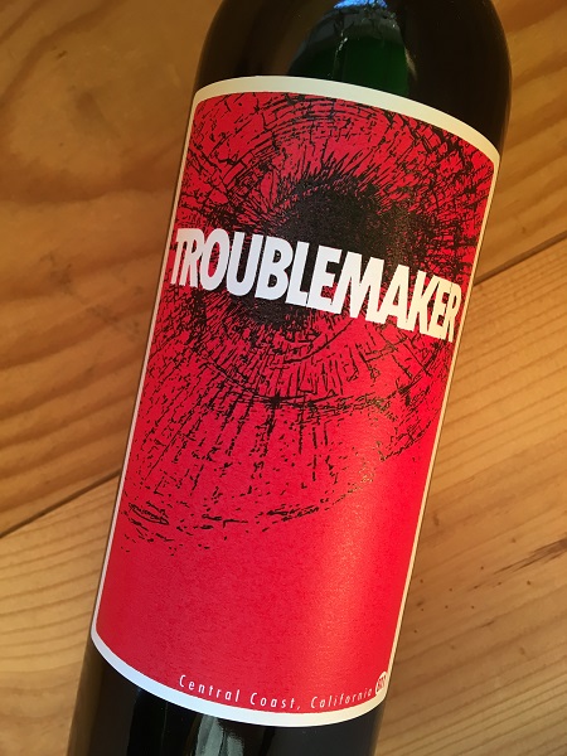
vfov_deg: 61.7
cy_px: 378
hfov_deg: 48.2
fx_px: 633
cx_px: 284
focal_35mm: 29
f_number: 2.2
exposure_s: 1/30
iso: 64
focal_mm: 4.15
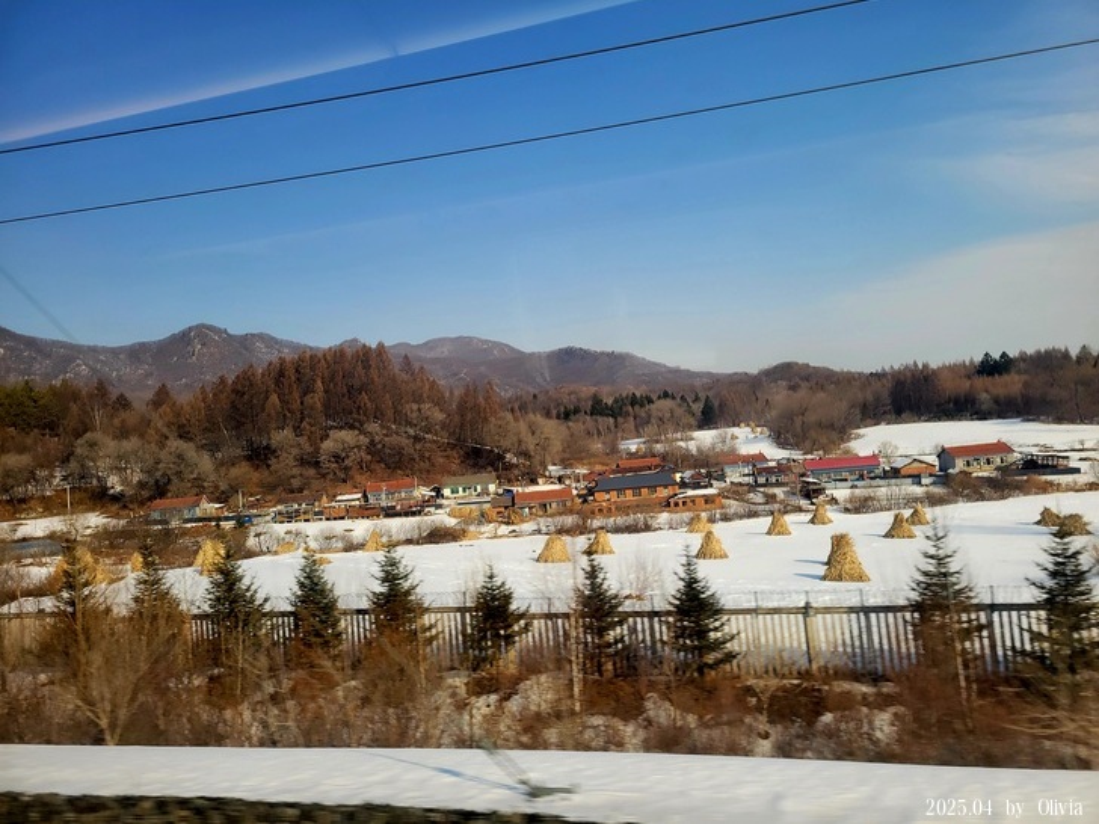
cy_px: 412
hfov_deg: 67.3
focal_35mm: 26
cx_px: 550
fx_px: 825
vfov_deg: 53.1
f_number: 1.8
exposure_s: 1/526
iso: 40
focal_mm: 5.4
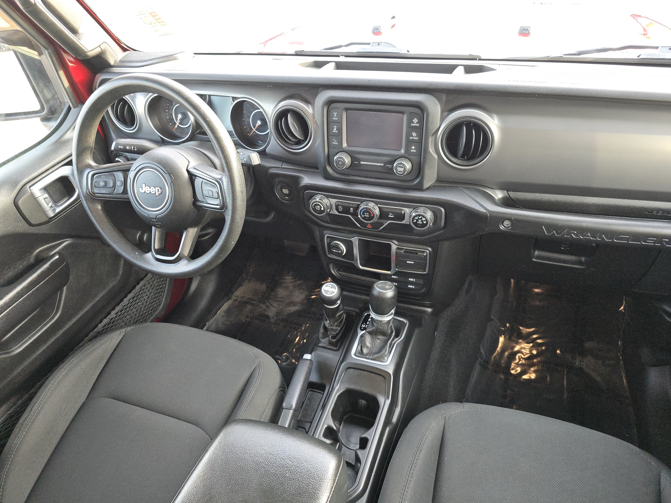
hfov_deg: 73.9
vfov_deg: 58.9
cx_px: 336
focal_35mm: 23
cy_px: 252
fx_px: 446
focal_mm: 6.3
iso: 400
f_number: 1.7
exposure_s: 1/120
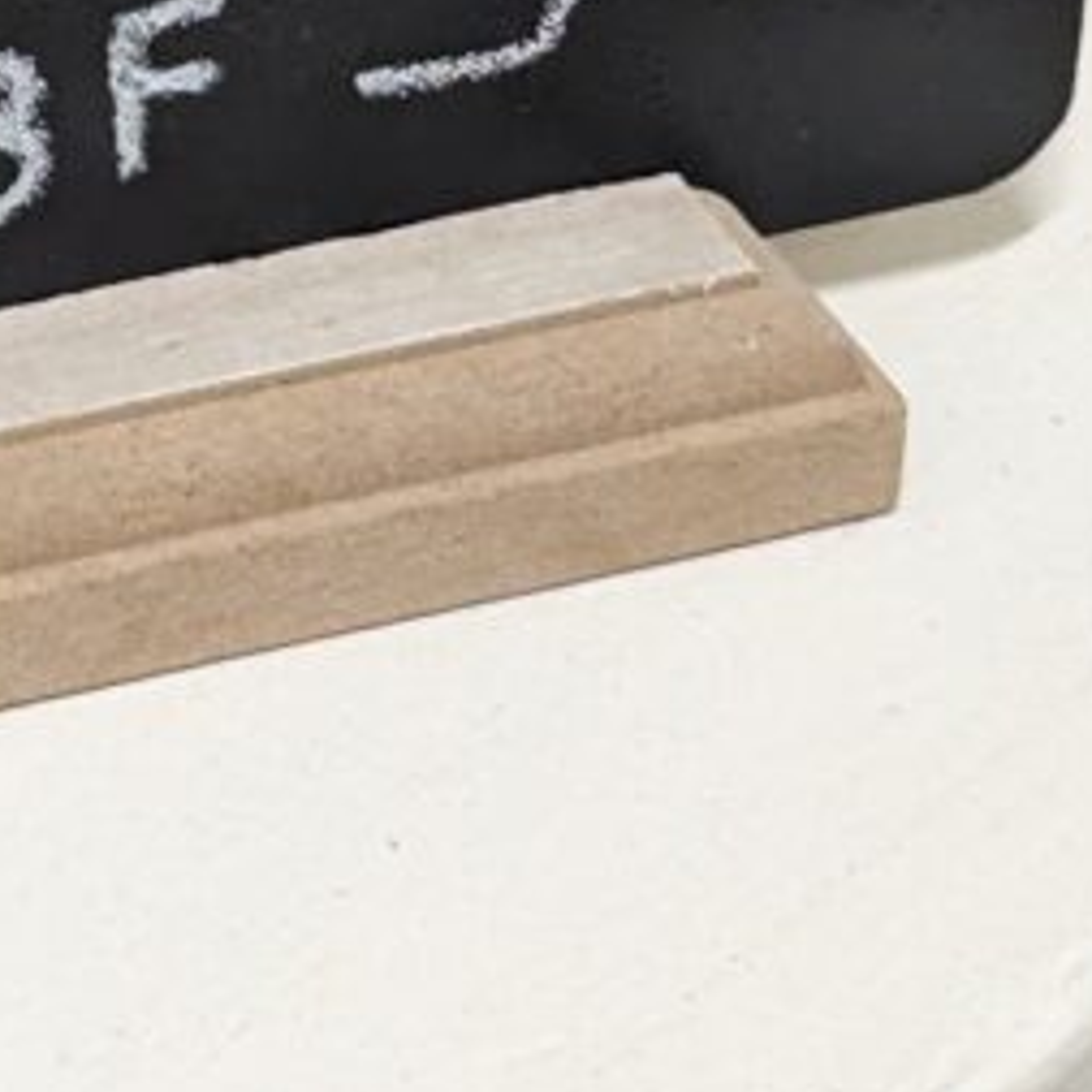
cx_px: -229
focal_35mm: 258
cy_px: -494
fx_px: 9208
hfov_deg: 6.7
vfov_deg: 6.7
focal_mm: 6.81
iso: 332
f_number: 1.85
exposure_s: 1/48.2
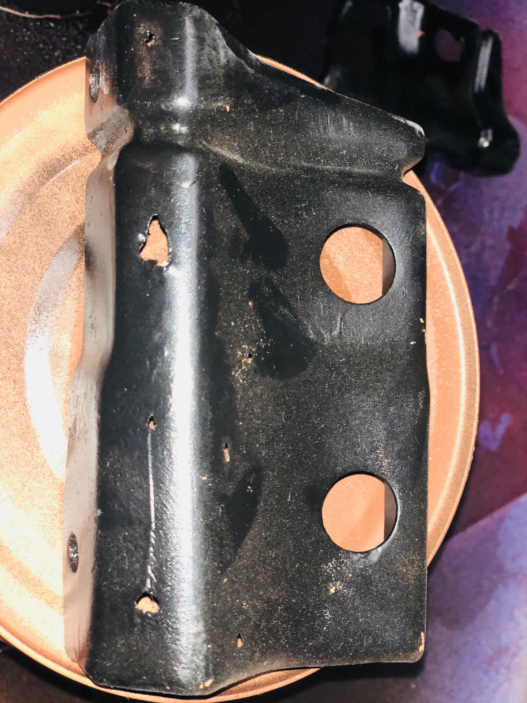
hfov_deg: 28.0
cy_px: 352
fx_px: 1056
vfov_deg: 36.8
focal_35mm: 52
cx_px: 264
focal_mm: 6
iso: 125
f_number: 2.4
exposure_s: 1/50
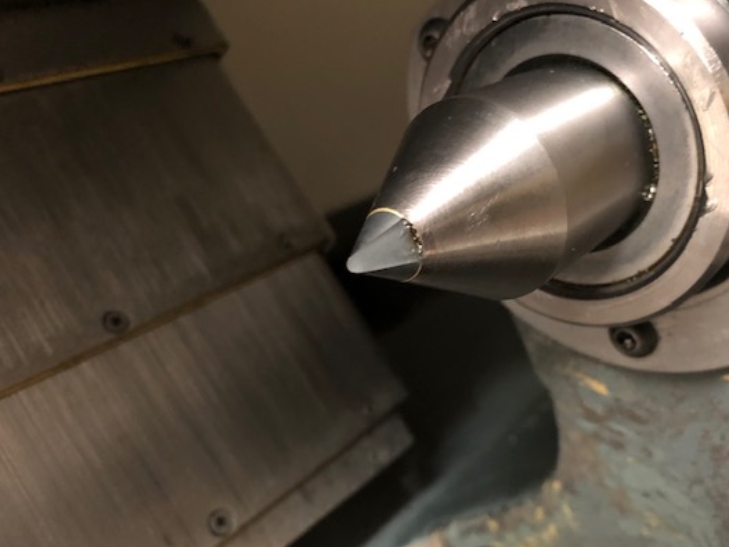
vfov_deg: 41.7
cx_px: 441
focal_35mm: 34
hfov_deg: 53.5
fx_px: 716
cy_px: 248
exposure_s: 1/4
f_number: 1.8
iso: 125
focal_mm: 4
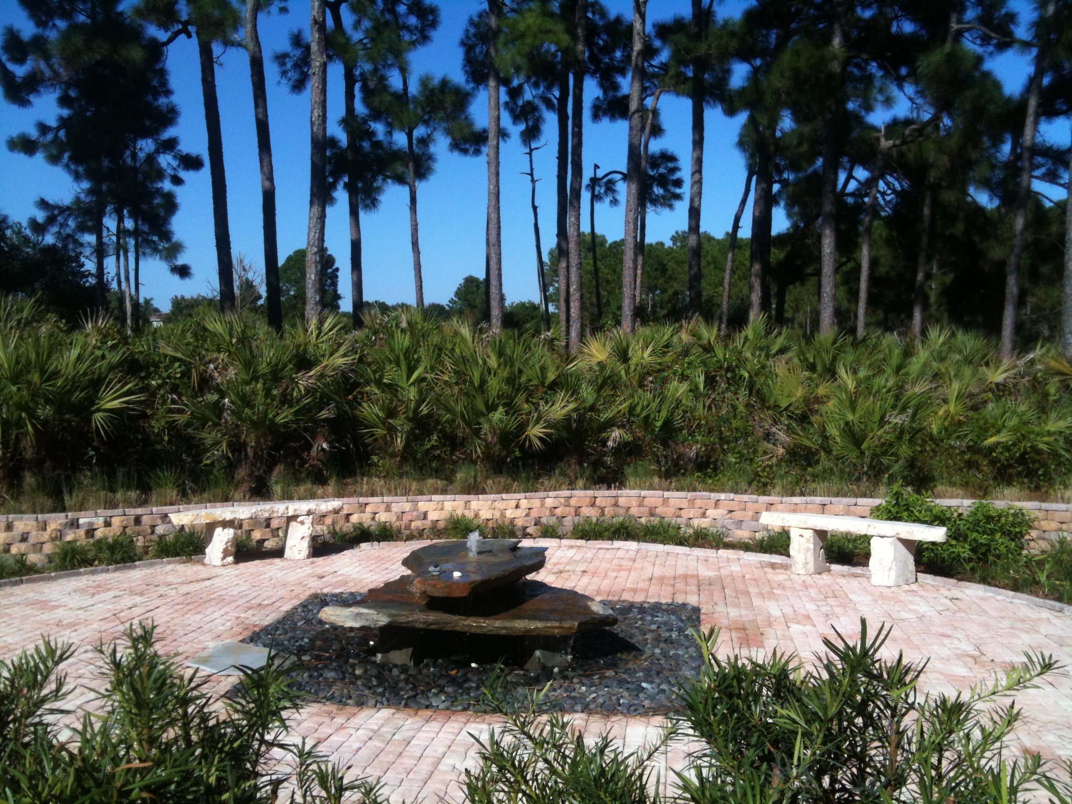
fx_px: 1084
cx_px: 536
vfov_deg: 40.7
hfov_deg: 52.6
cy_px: 402
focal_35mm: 35
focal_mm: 3.85
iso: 64
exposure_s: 1/1259
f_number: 2.8
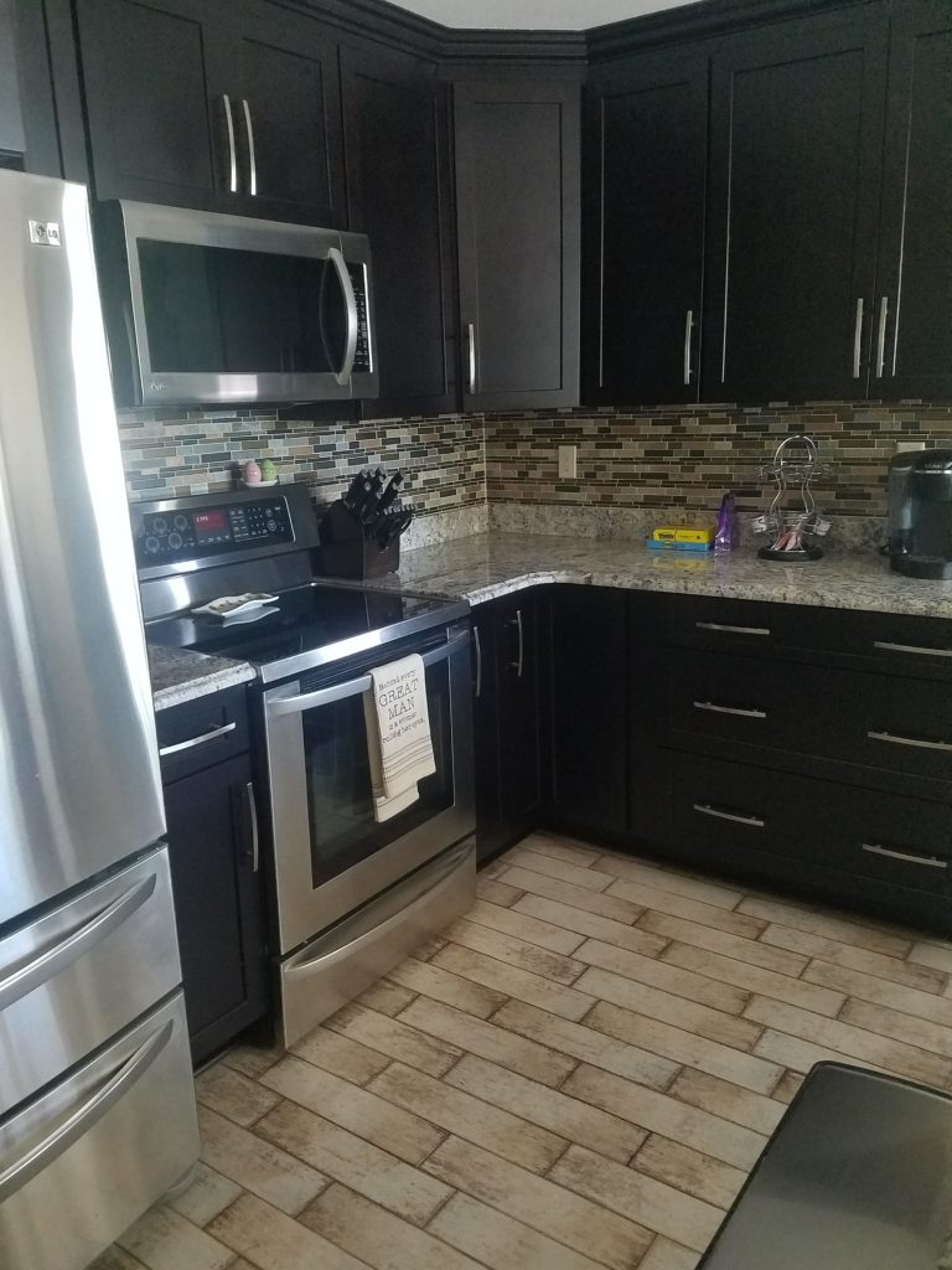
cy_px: 635
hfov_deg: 53.1
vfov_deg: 67.3
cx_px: 476
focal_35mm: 26
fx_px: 953
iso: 640
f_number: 1.7
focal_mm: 4.2
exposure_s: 1/47
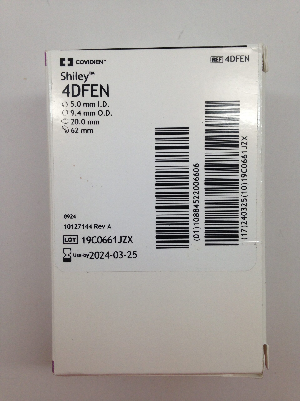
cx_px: 150
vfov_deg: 55.4
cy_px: 200
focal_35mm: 33
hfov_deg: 42.9
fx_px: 381
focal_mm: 4.12
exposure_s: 1/120
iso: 80
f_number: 2.4
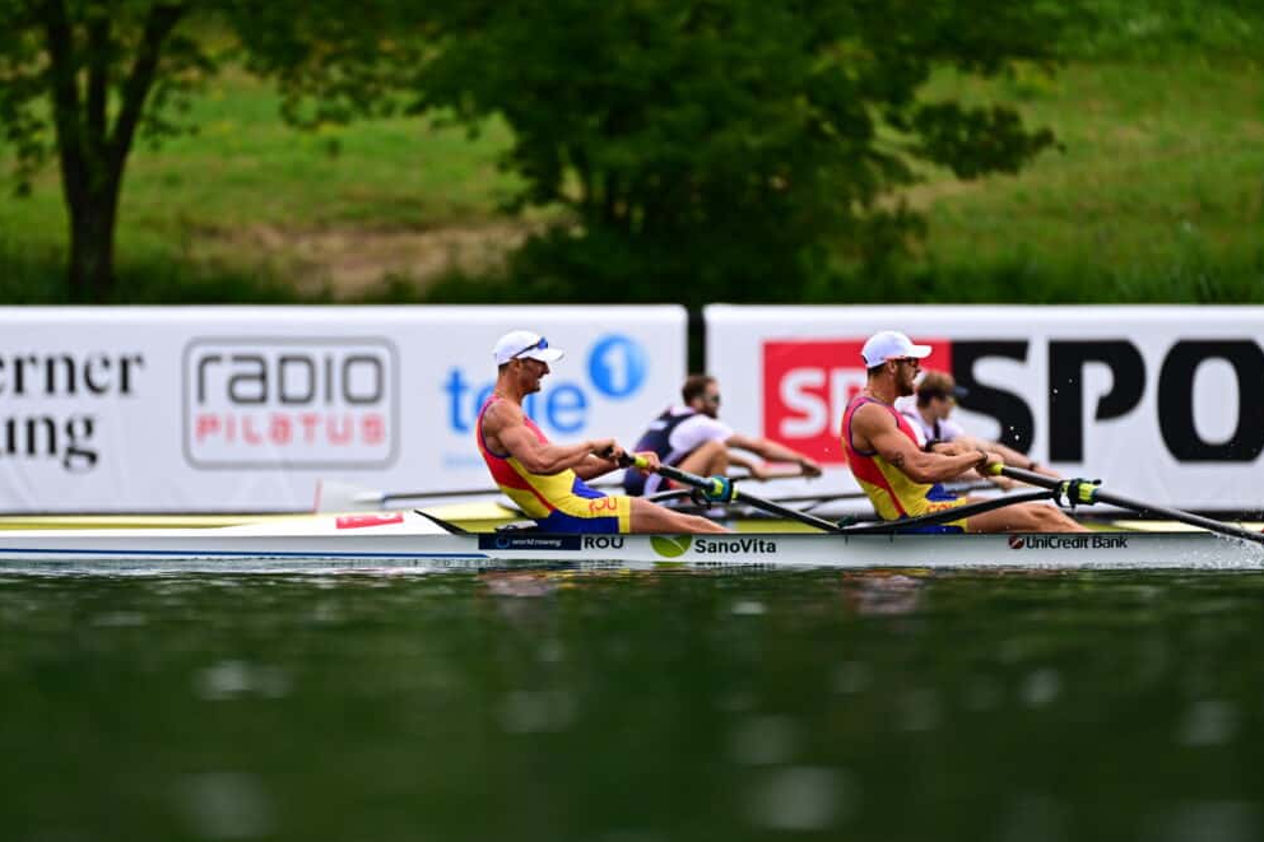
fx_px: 16990
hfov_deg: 4.3
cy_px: 467
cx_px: 538
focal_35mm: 484
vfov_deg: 2.8
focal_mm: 400
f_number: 4
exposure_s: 1/1000
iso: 280
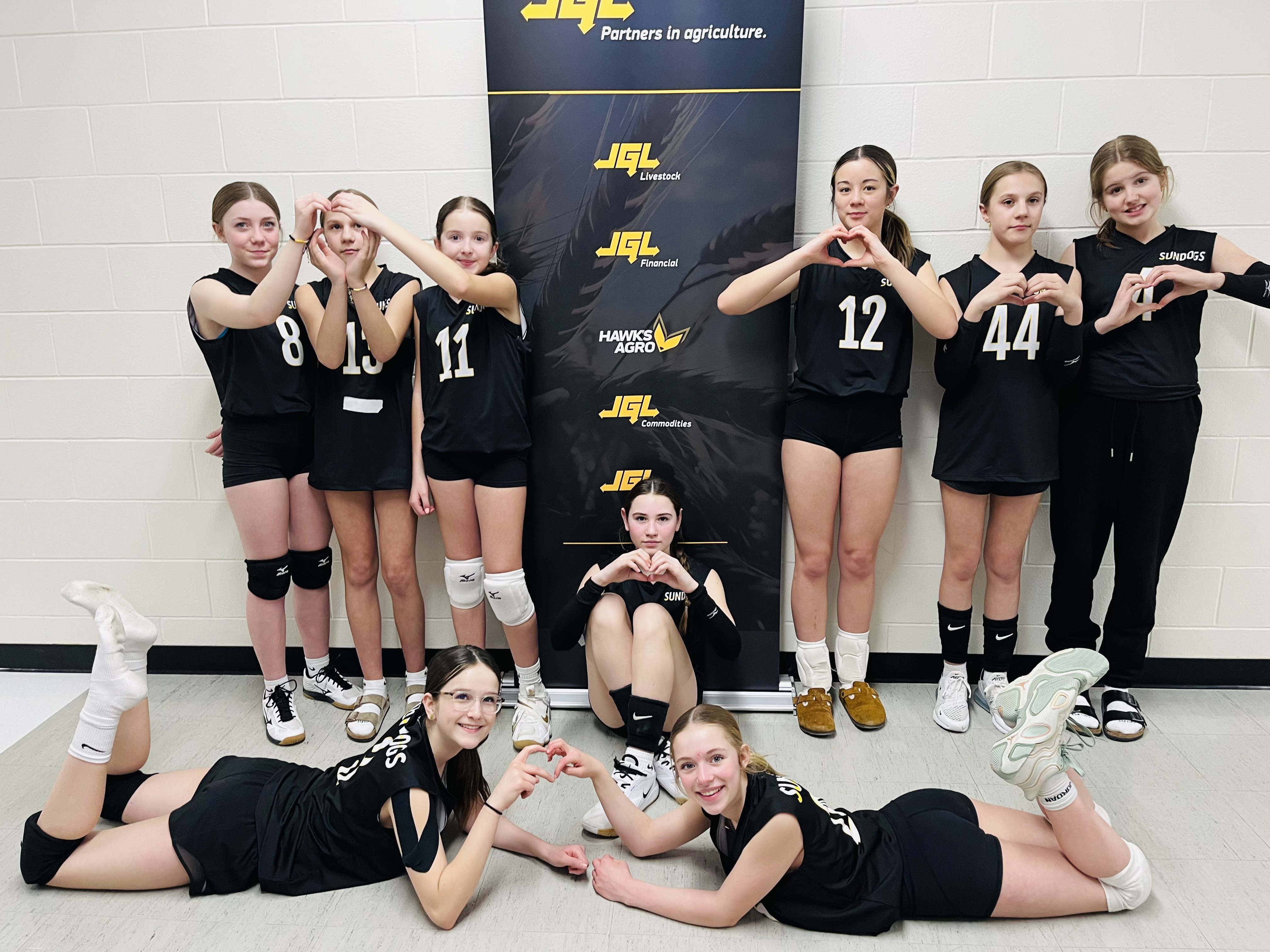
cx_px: 635
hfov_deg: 67.3
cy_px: 476
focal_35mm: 26
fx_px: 954
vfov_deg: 53.1
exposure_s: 1/60
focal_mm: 5.1
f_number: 1.6
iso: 125
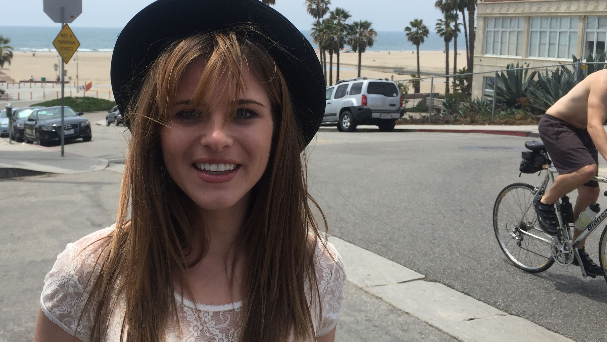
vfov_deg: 28.9
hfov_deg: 48.9
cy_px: 137
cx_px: 223
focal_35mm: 41
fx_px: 660
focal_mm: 4.15
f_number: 2.2
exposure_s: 1/1319
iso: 32
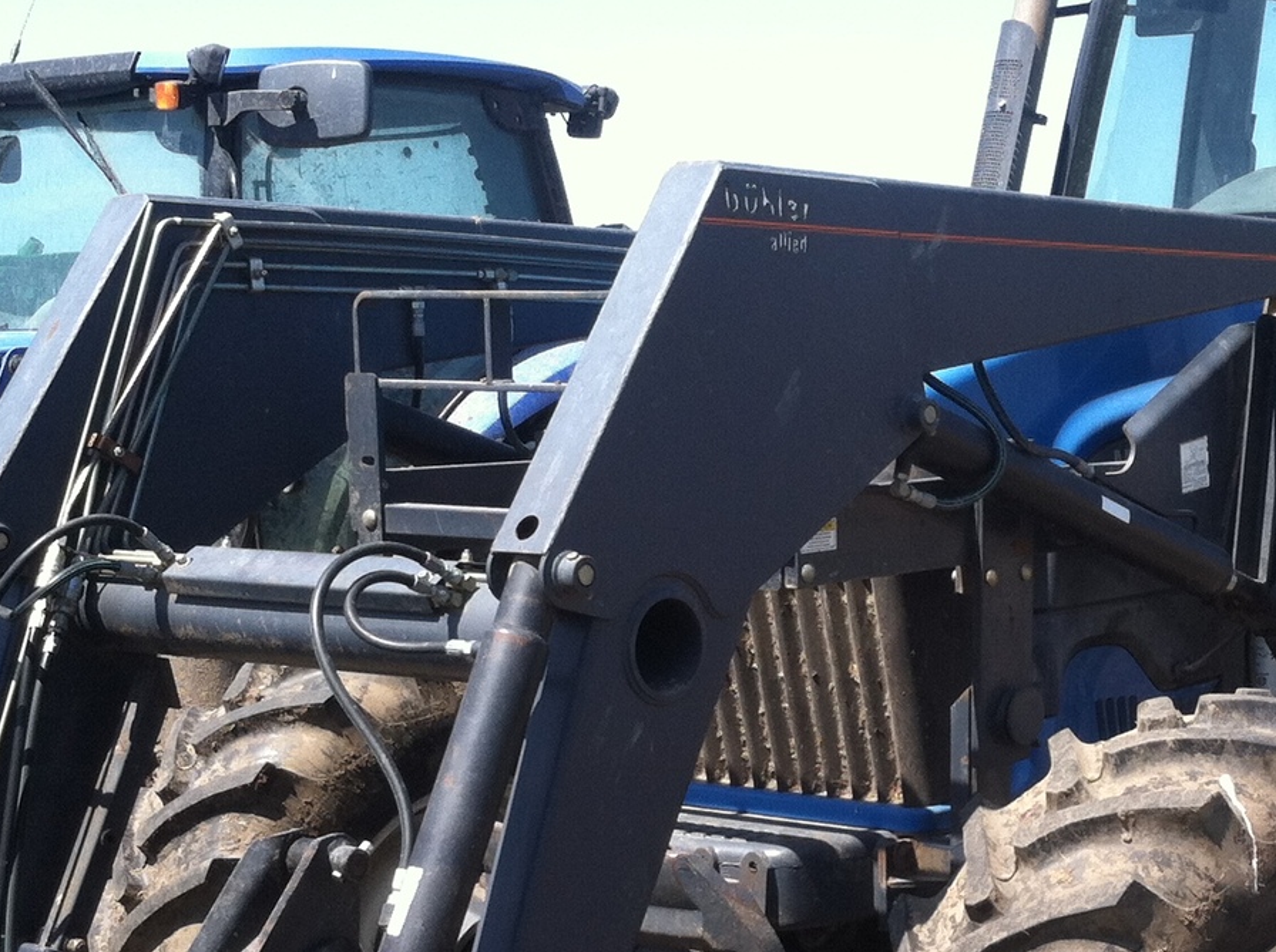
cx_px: 946
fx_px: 2944
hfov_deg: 24.2
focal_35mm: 80
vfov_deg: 18.2
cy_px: 744
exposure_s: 1/526
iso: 80
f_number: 2.8
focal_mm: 3.85
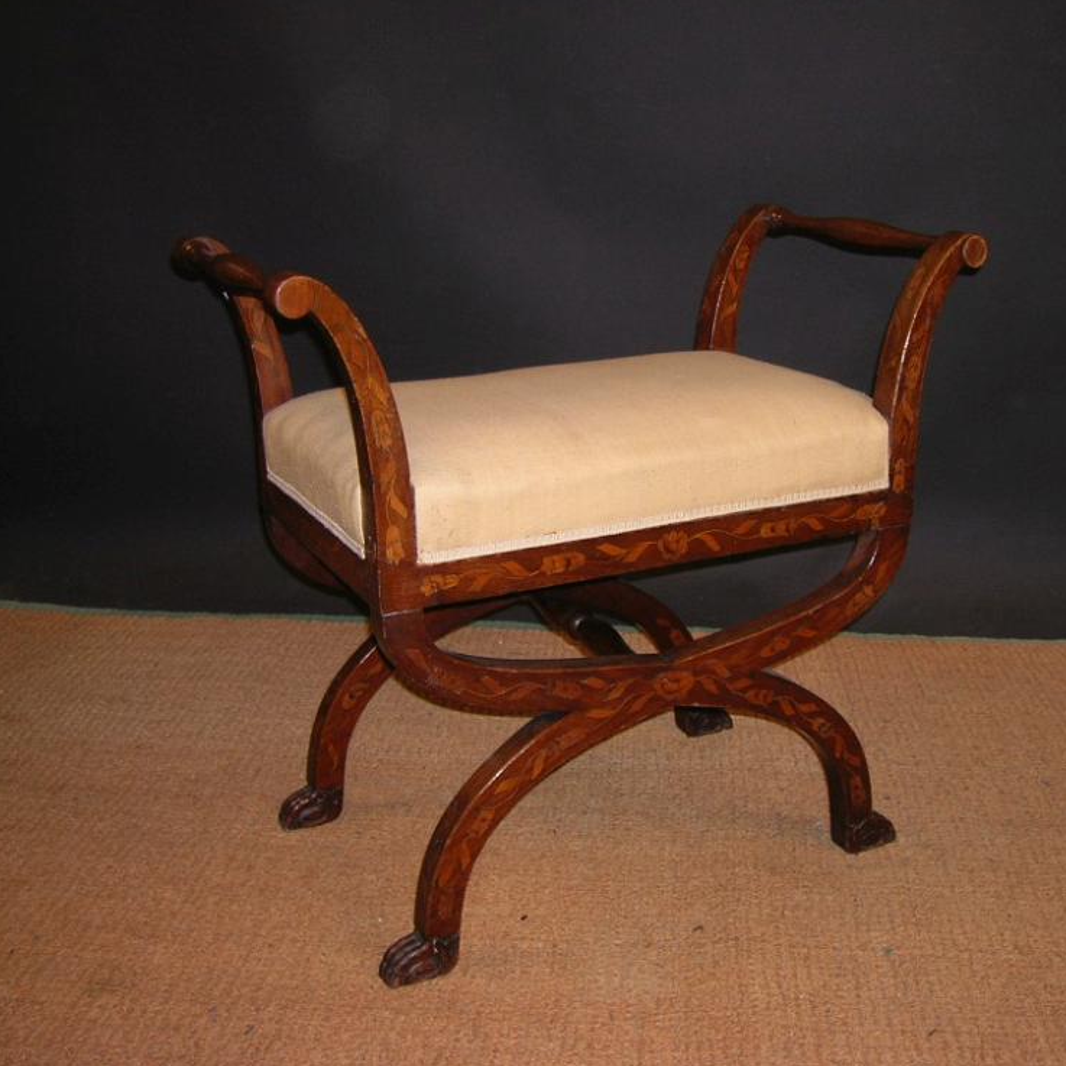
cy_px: 526
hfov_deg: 39.9
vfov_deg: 40.0
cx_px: 616
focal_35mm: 42
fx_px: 1463
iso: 50
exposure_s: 1/60.1
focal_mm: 5.8
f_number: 2.9
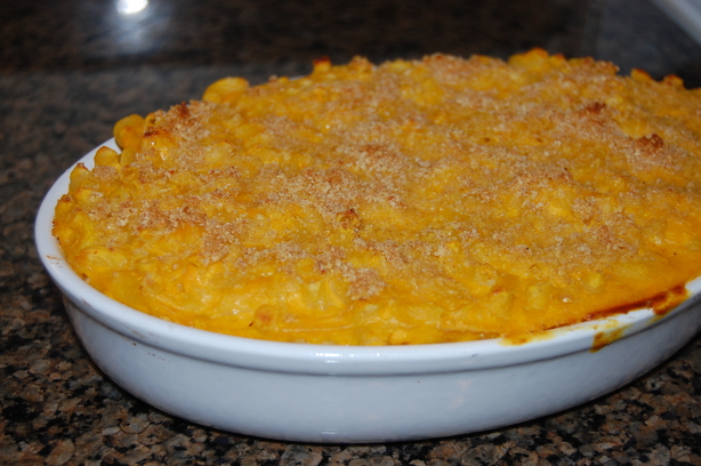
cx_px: 350
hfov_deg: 31.9
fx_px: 1225
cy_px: 233
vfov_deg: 21.5
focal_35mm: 63
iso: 200
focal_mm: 42
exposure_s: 1/125
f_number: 5.6
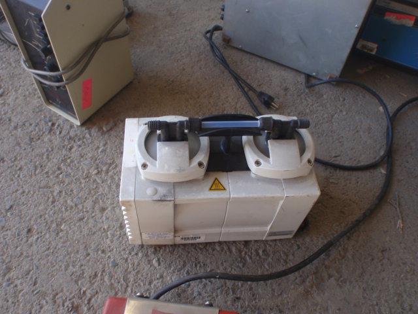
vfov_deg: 49.7
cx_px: 209
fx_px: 338
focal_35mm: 28
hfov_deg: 63.4
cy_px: 157
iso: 64
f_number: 3.5
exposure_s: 1/50
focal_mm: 5
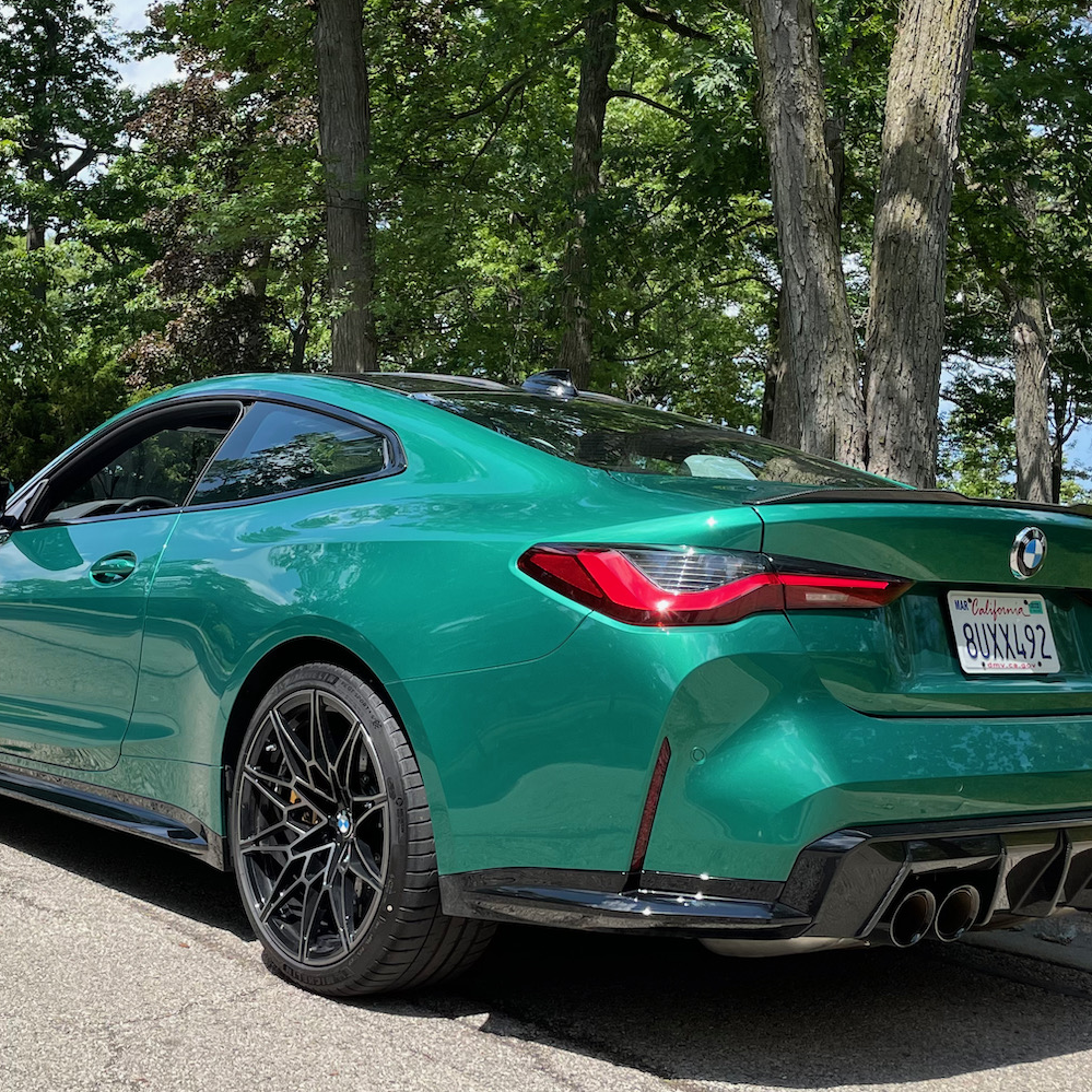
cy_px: 445
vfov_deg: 36.7
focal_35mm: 46
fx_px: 1642
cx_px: 268
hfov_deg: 35.9
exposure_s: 1/1825
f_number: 1.6
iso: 32
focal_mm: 4.2
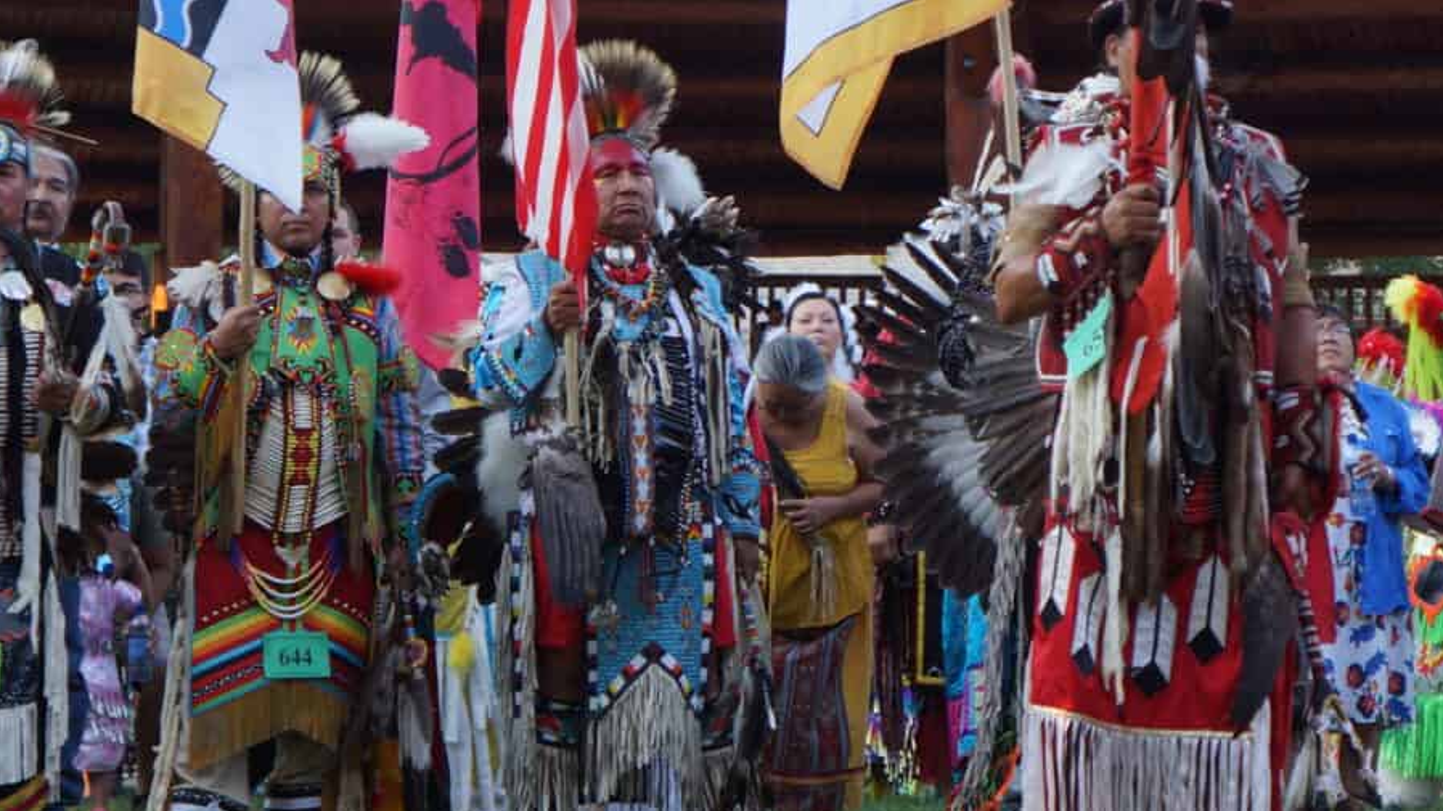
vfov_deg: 10.0
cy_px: 281
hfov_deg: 17.7
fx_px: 4629
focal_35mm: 121
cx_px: 733
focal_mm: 36
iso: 100
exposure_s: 1/60
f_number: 4.5
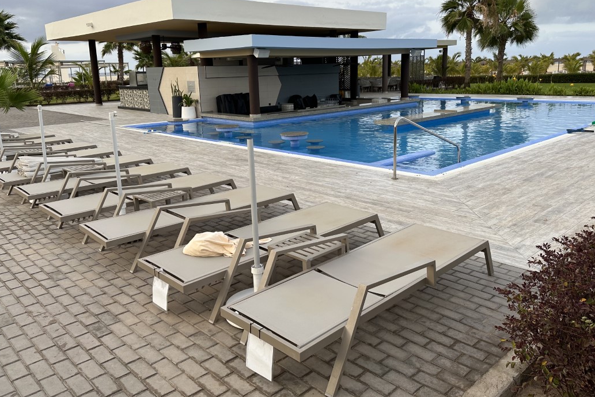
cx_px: 300
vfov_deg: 44.8
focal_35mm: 29
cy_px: 161
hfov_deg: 63.7
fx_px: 479
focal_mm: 6.86
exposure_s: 1/872
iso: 80
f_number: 1.78
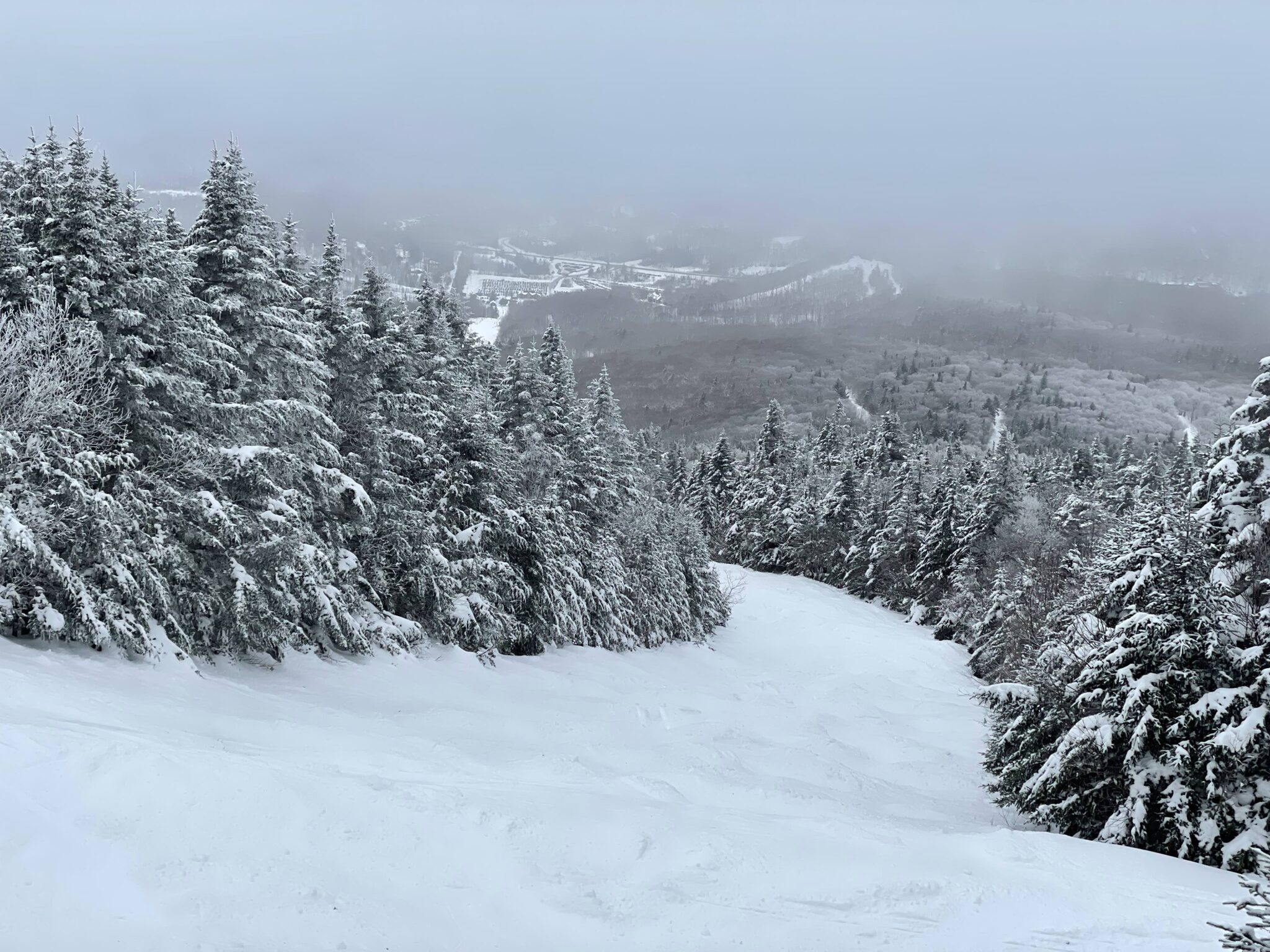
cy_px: 476
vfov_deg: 28.0
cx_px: 635
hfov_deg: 36.8
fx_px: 1908
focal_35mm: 52
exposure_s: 1/1546
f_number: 2
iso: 25
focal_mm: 6
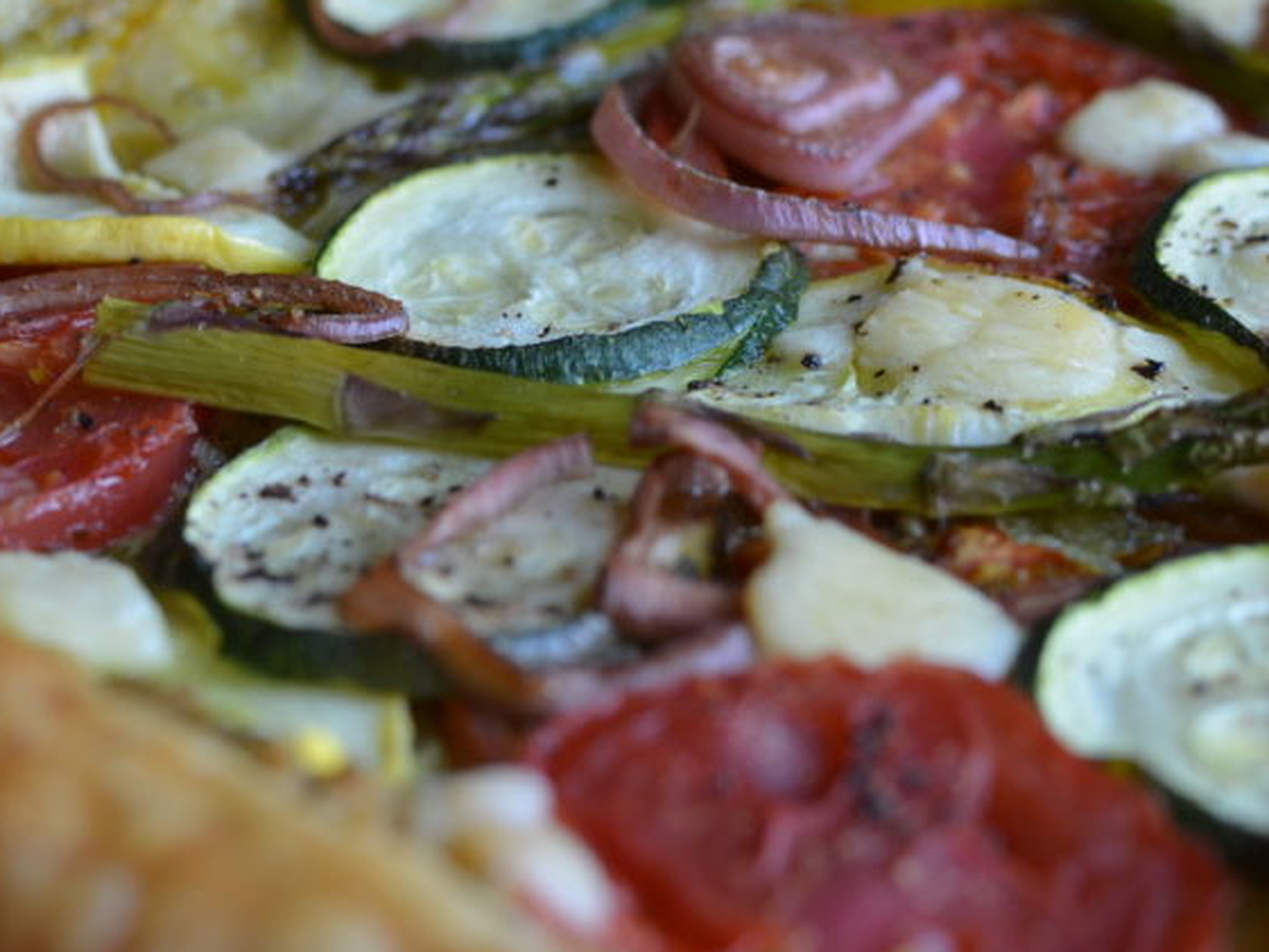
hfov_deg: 21.3
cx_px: 692
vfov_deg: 16.1
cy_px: 445
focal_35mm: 92
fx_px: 3369
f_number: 4.5
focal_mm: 35
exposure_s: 1/80
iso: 400
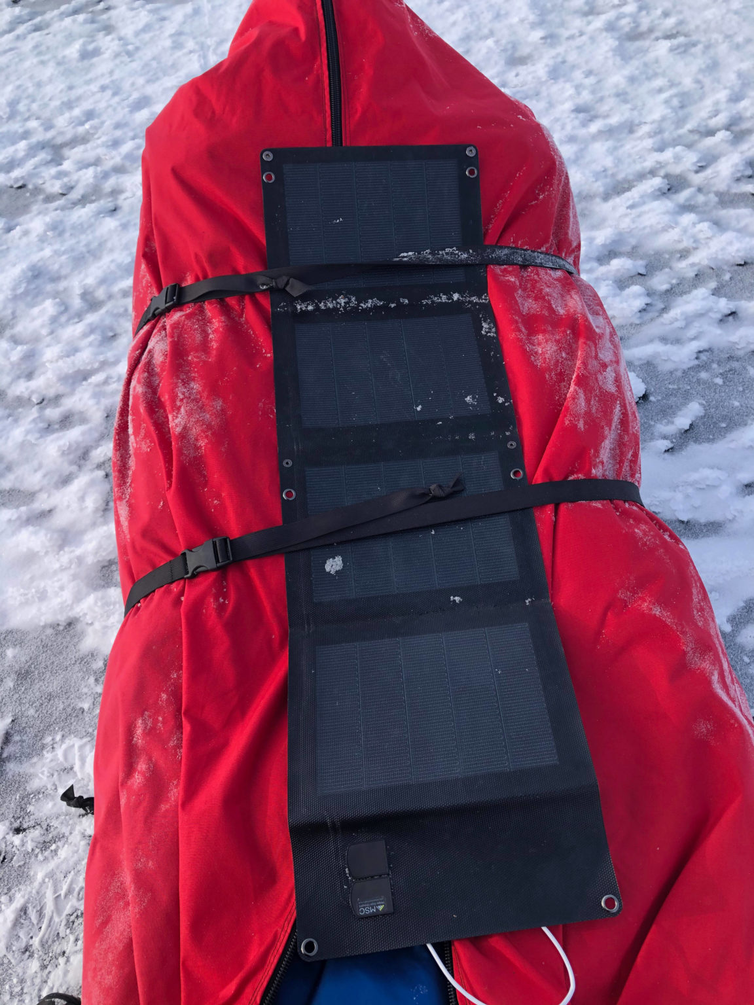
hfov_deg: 49.7
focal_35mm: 28
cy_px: 502
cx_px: 377
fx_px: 813
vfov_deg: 63.4
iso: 20
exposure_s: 1/442
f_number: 1.8
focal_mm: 3.99
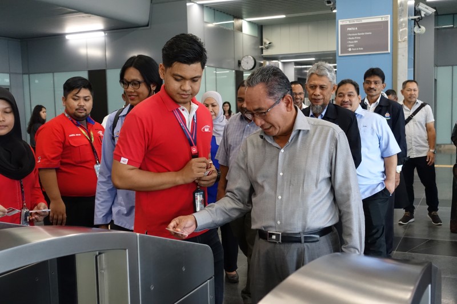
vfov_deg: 34.2
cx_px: 228
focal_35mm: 39
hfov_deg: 49.6
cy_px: 152
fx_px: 495
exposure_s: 1/250
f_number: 2.8
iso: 1600
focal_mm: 14.3
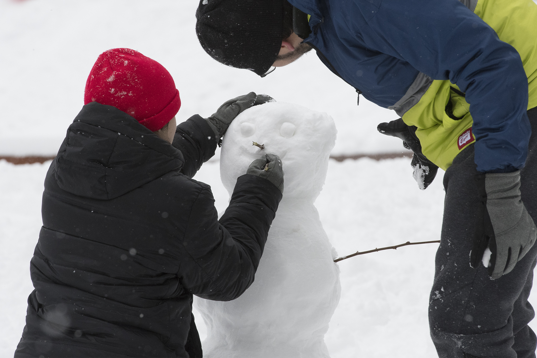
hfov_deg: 6.9
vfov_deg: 4.6
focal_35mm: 300
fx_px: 4475
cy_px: 179
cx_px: 268
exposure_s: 1/1000
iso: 1600
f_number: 9
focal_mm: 200
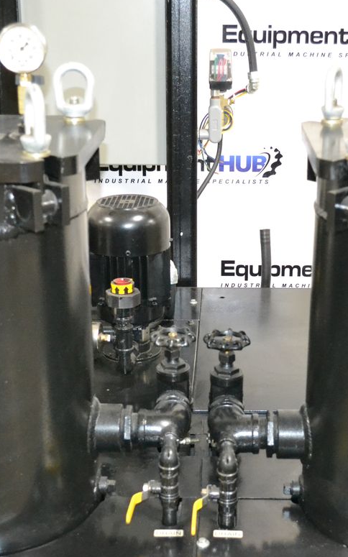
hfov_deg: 21.6
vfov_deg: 34.0
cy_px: 316
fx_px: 911
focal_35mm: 60
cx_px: 214
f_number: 3.8
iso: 3200
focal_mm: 22
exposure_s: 1/60
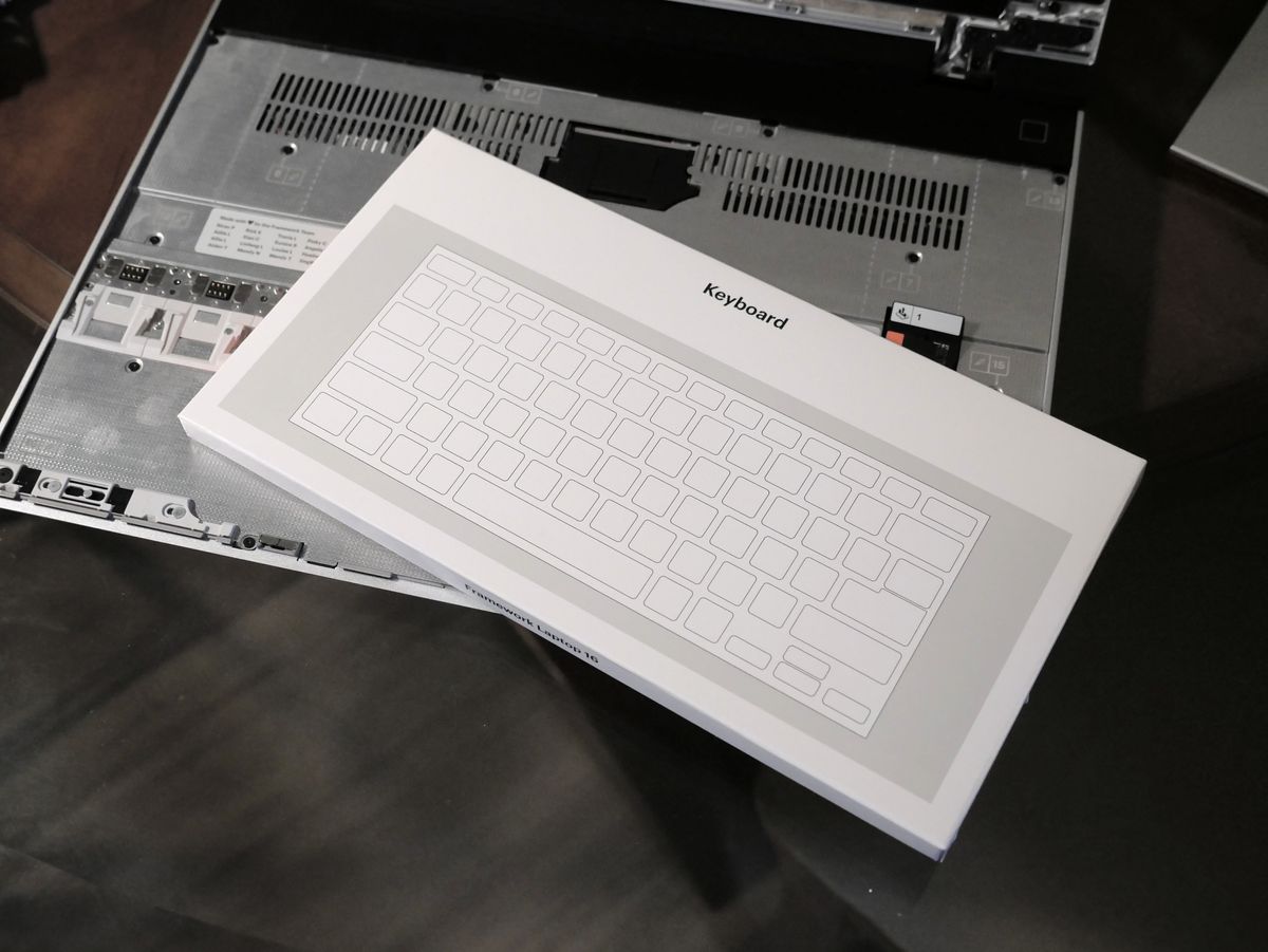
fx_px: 1539
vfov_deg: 34.4
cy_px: 476
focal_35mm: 42
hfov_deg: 44.8
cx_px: 634
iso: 1250
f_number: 3.2
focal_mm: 21
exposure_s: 1/160
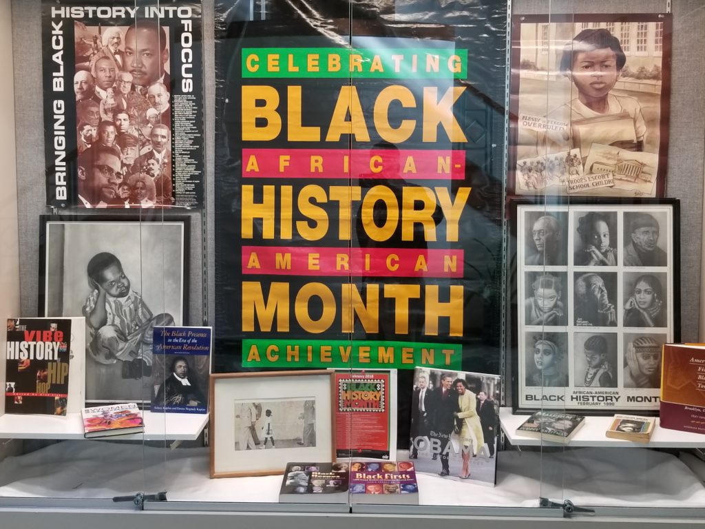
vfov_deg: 53.1
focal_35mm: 26
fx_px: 530
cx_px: 352
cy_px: 264
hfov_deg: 67.3
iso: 160
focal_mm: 4.25
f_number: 1.7
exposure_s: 1/60
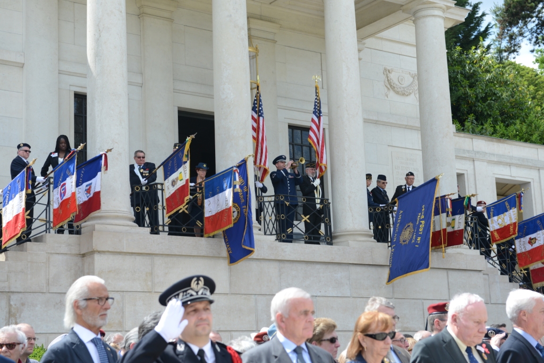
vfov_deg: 19.5
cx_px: 272
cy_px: 182
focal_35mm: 70
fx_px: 1058
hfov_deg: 28.8
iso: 400
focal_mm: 70
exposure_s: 1/800
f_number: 5.6
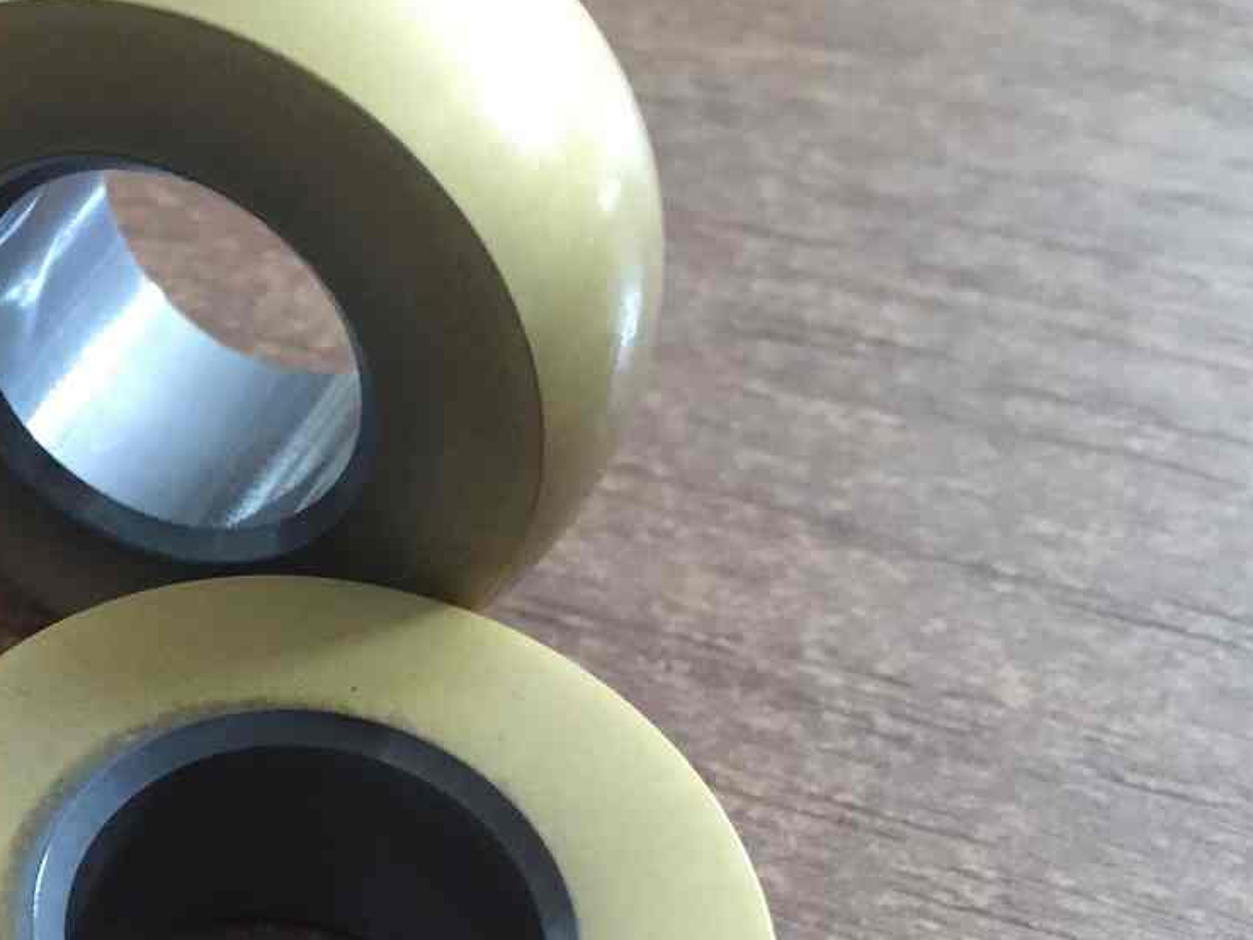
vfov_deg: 24.5
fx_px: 2136
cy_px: 705
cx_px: 5
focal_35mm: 59
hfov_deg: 30.4
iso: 320
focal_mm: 4.15
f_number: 2.2
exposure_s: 1/15
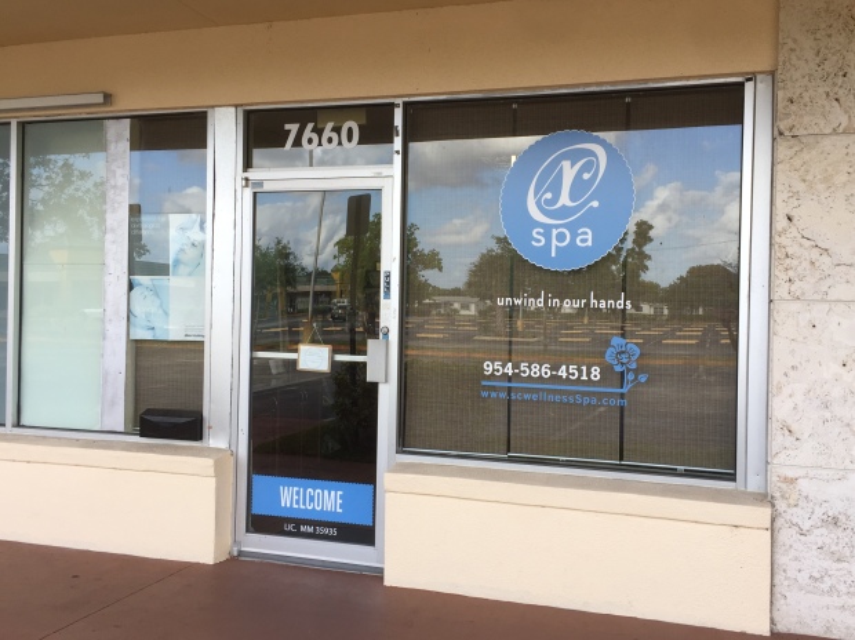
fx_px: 716
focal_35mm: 29
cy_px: 320
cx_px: 428
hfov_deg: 61.7
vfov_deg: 48.2
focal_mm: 4.15
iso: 32
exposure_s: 1/264
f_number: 2.2
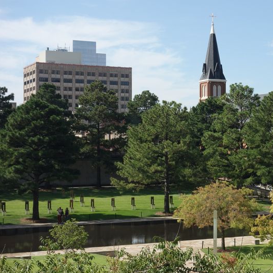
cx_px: 205
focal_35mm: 76
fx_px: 678
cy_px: 137
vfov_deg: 22.8
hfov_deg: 22.5
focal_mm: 22.01
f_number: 5.6
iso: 125
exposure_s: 1/400
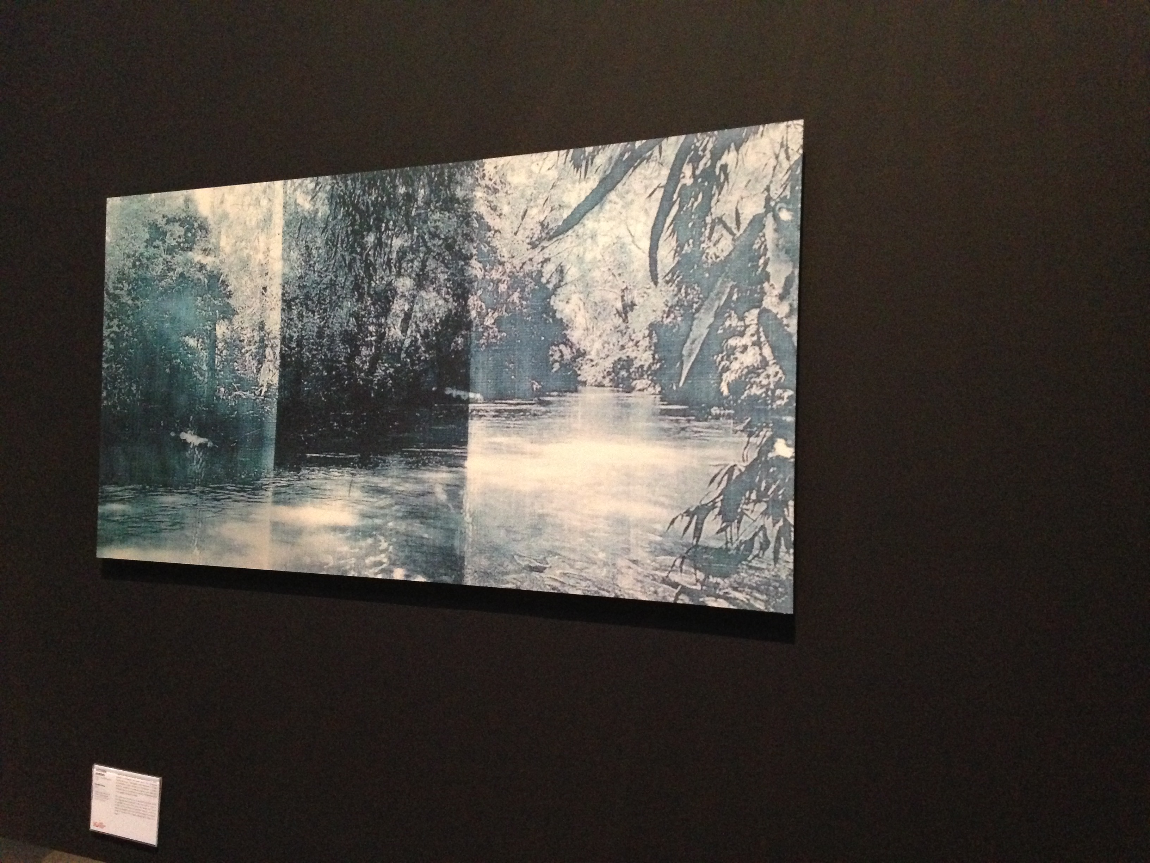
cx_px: 575
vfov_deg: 42.9
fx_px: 1096
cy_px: 432
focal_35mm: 33
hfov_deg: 55.4
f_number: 2.4
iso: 500
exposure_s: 1/15
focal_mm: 4.12
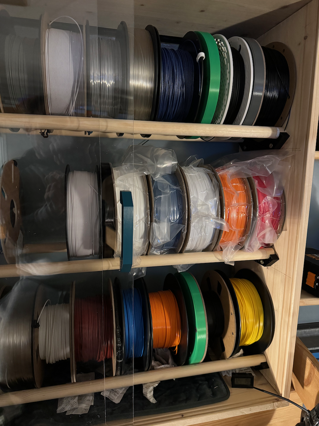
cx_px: 160
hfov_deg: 56.8
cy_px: 213
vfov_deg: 71.6
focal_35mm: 24
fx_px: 295
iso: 1000
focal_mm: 6.86
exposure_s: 1/33
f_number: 1.78
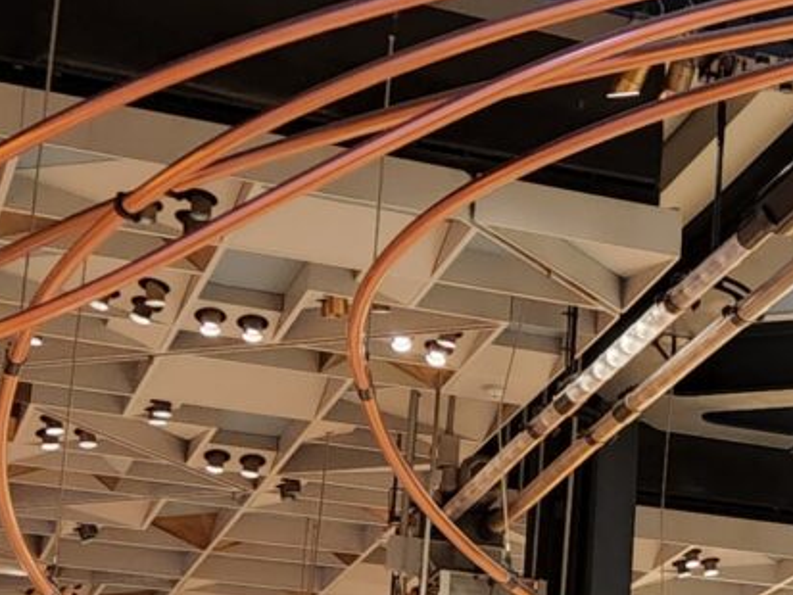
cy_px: 583
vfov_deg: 12.8
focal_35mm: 114
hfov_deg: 15.4
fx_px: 2612
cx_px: 1321
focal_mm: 5.4
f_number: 1.8
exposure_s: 1/50
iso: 800
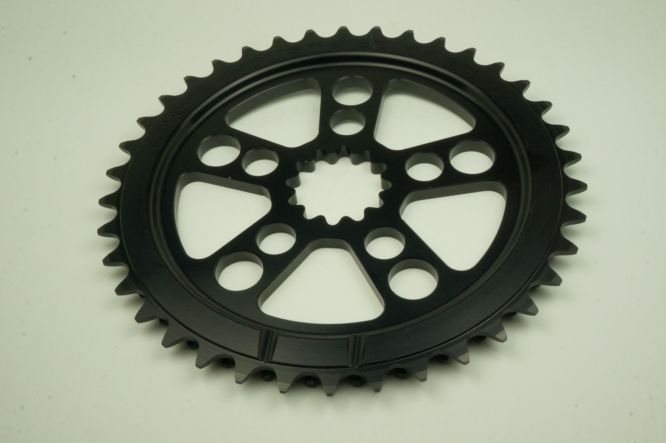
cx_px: 333
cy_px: 222
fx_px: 859
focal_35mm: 46
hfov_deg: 42.4
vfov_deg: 28.9
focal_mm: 31
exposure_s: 1/100
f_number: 25
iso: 1600
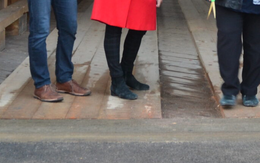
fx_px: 808
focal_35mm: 114
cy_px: -80
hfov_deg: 18.0
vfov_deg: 11.1
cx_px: 243
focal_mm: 20
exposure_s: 1/60
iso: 400
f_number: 3.8
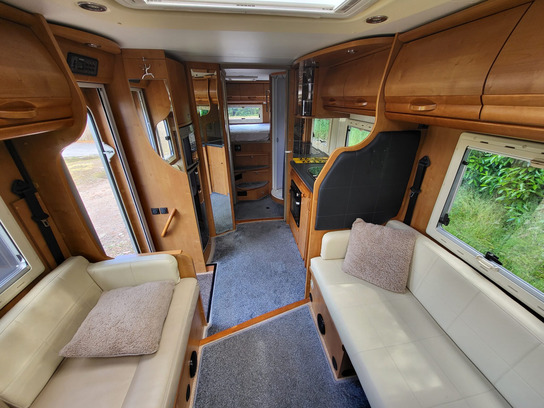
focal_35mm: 13
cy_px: 204
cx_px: 272
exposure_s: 1/50
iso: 64
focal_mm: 1.74
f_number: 2.2
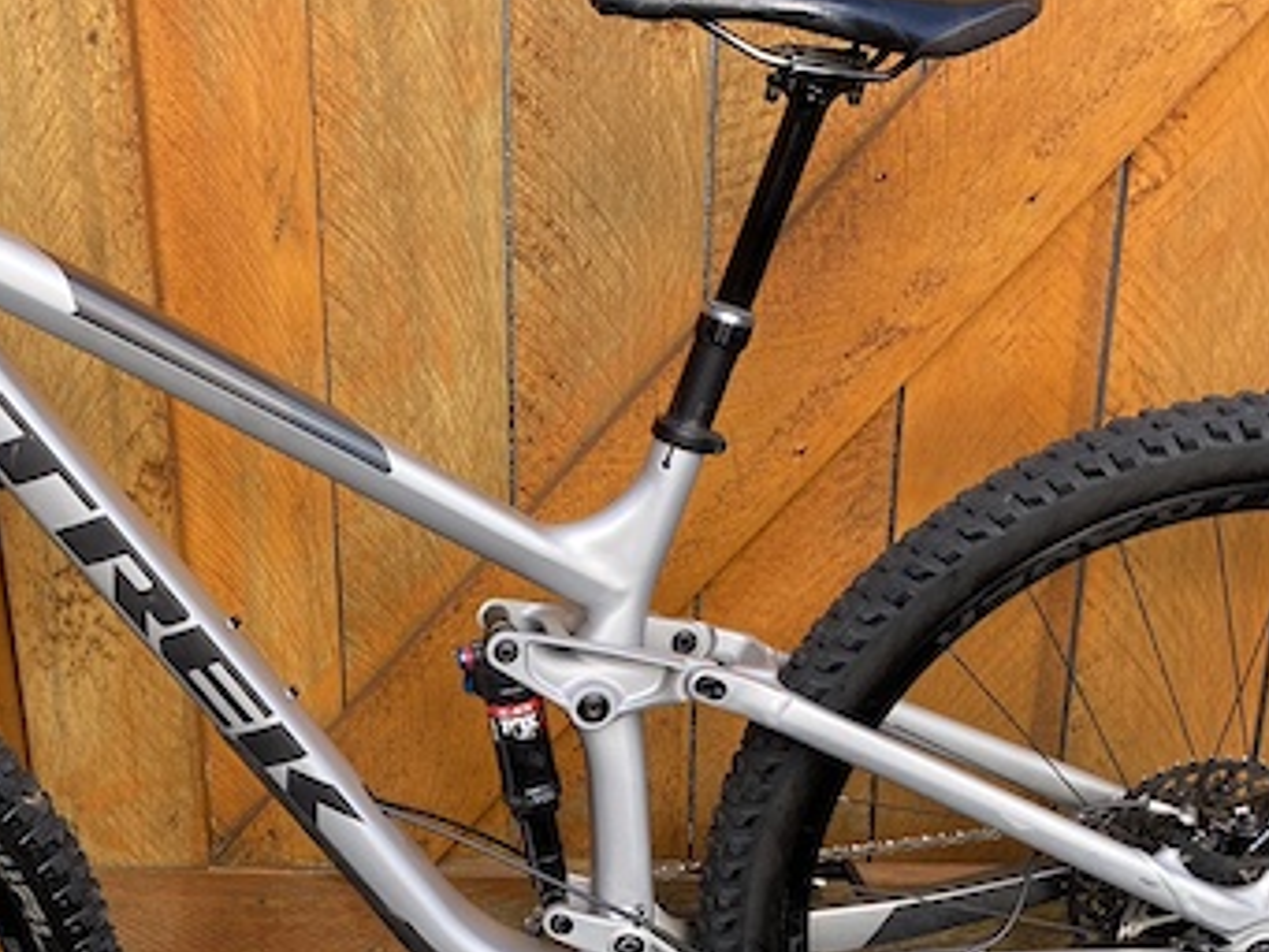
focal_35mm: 61
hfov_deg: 31.3
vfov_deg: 23.5
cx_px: 383
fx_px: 2237
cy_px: 833
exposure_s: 1/214
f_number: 1.8
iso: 32
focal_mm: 4.25
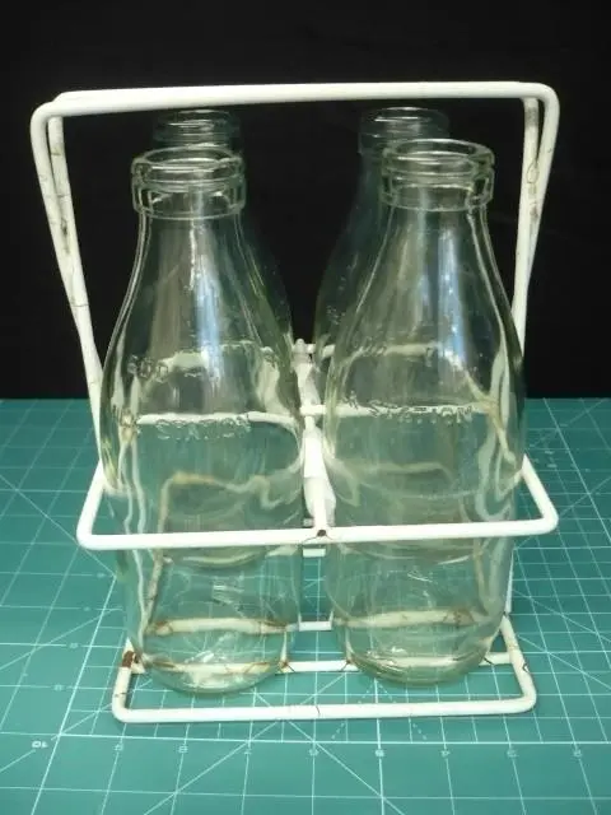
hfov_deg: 40.7
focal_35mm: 35
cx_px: 306
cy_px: 408
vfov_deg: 52.6
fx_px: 824
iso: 320
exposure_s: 1/30
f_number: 2.8
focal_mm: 5.8
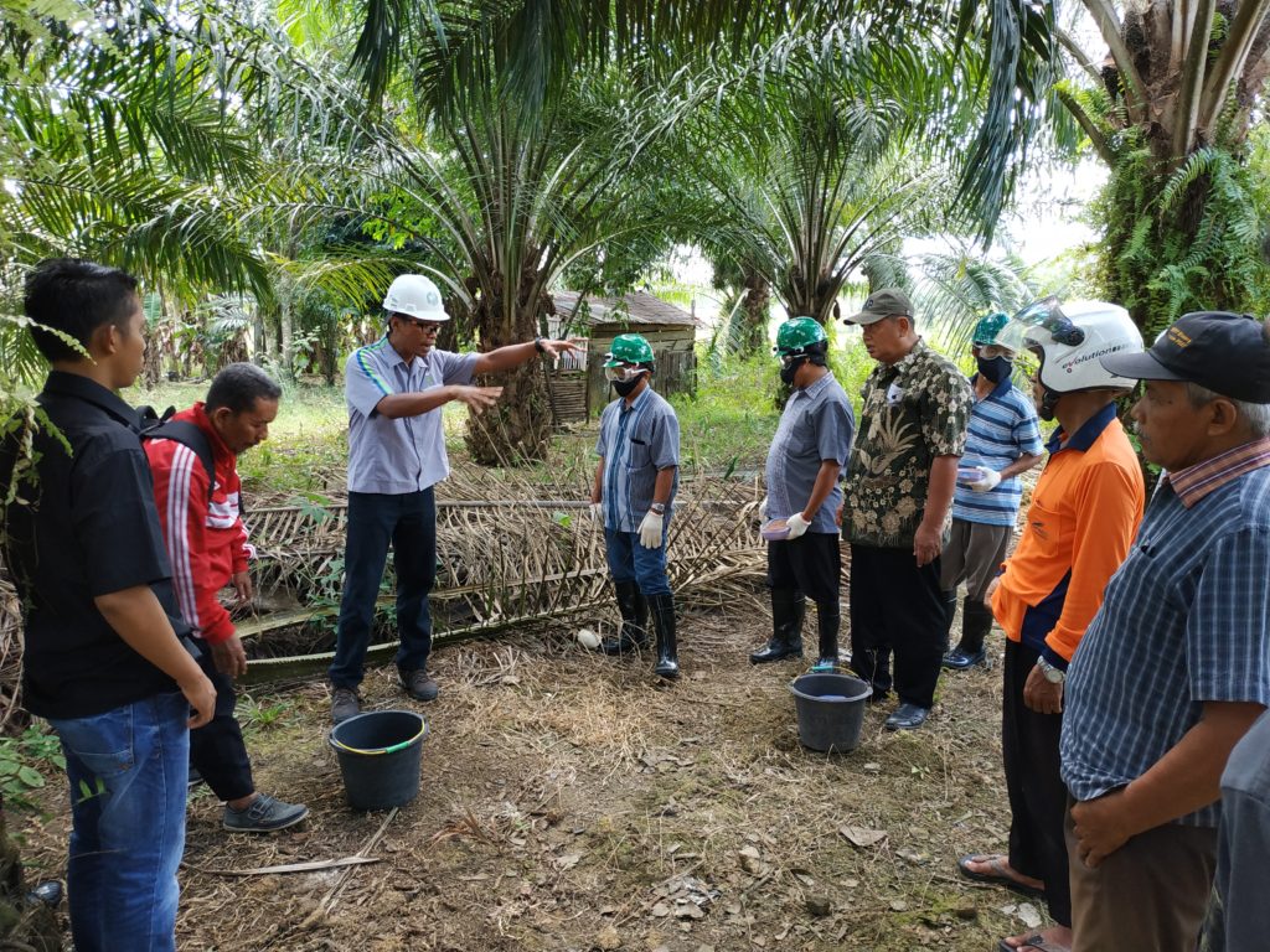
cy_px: 476
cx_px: 635
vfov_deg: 56.8
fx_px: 881
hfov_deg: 71.6
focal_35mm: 24
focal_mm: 3.94
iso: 250
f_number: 1.9
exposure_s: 1/100
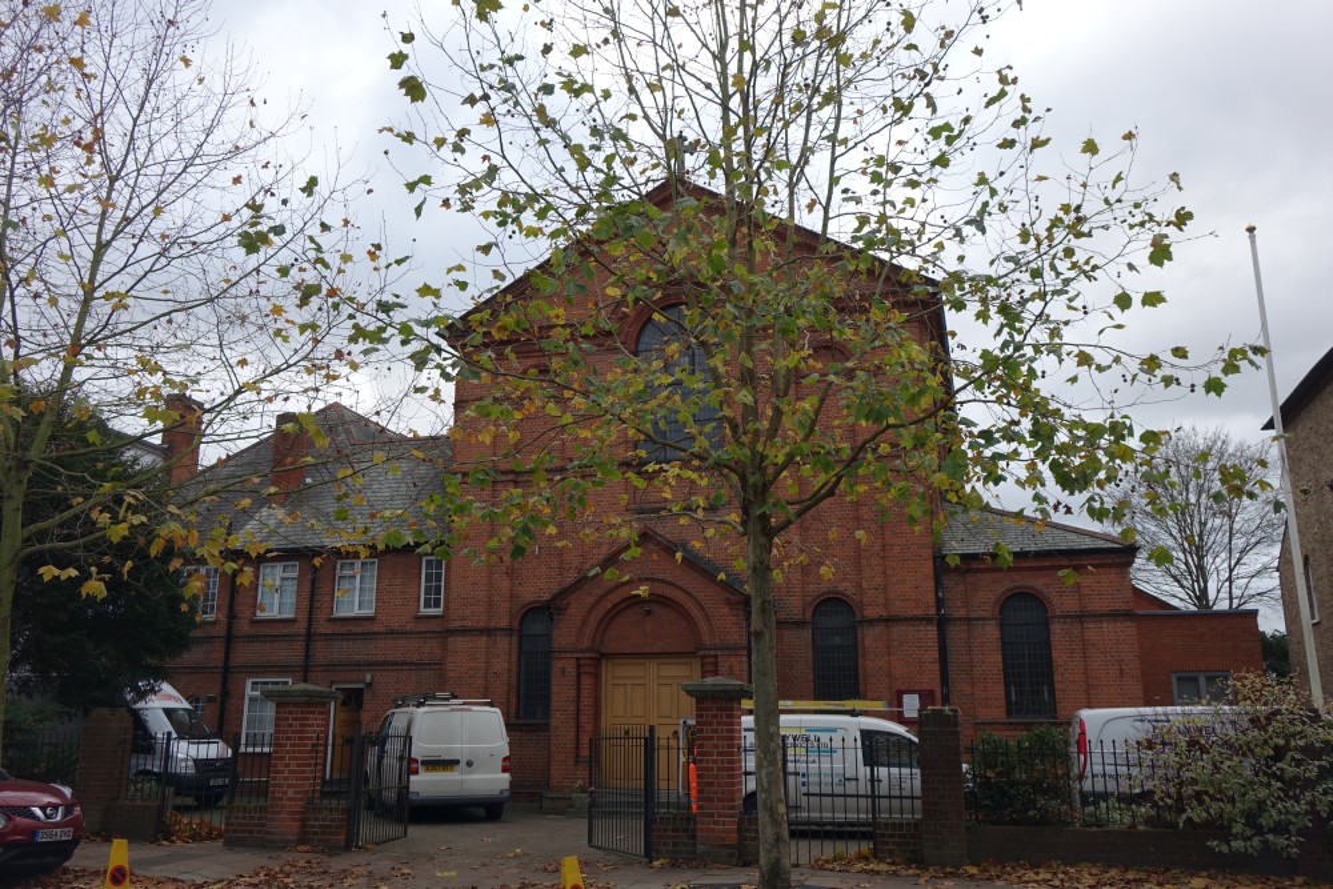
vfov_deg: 42.3
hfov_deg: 60.3
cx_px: 666
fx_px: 1148
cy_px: 444
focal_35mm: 31
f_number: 4
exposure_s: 1/125
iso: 125
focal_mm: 11.35
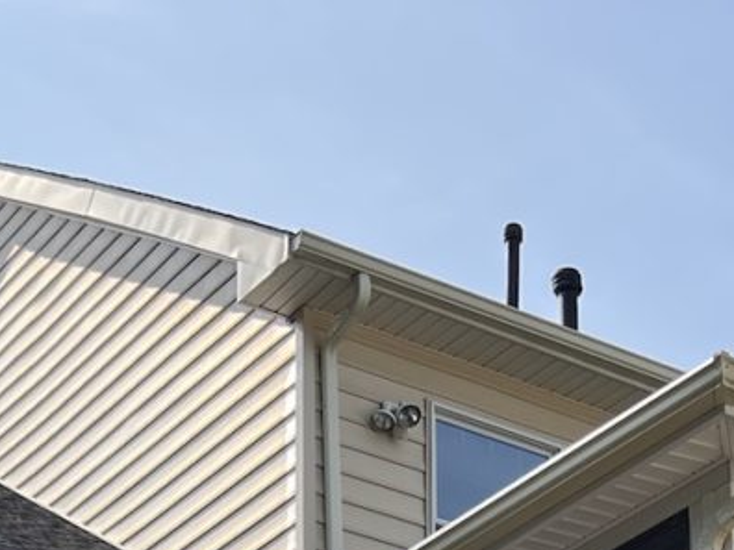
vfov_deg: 12.4
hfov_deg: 18.7
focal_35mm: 105
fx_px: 2226
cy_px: 1096
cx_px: 408
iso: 50
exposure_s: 1/2008
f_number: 1.5
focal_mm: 5.7
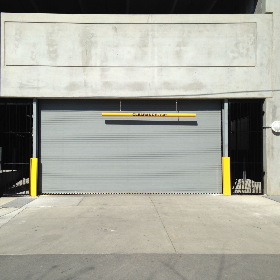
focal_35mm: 39
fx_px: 357
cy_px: 140
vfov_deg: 42.8
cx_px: 125
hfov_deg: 42.8
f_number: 2.4
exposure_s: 1/2358
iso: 50
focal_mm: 4.12
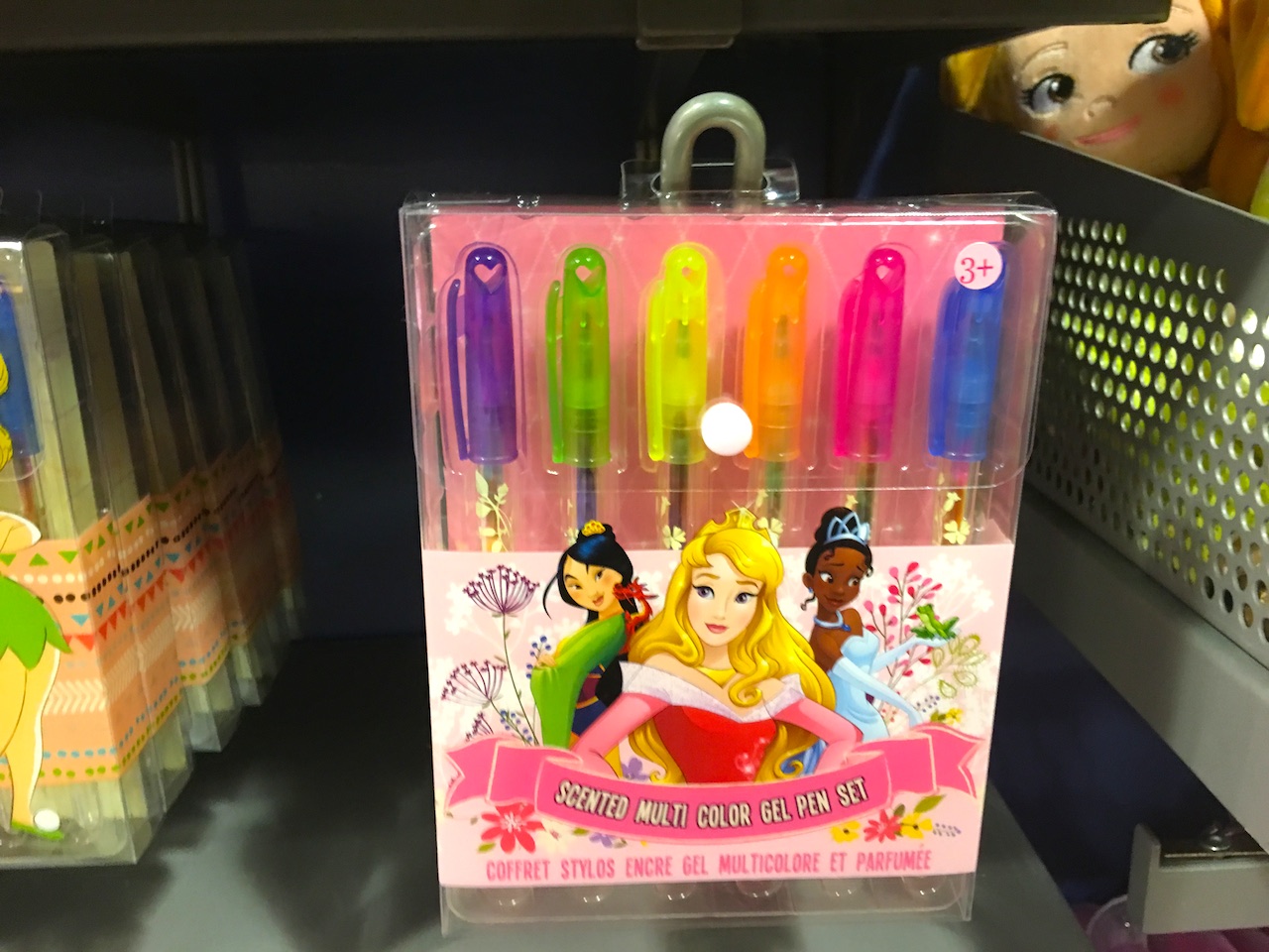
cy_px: 476
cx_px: 634
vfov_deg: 48.2
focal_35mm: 29
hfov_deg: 61.7
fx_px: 1063
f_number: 2.2
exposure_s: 1/8
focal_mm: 4.15
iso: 100
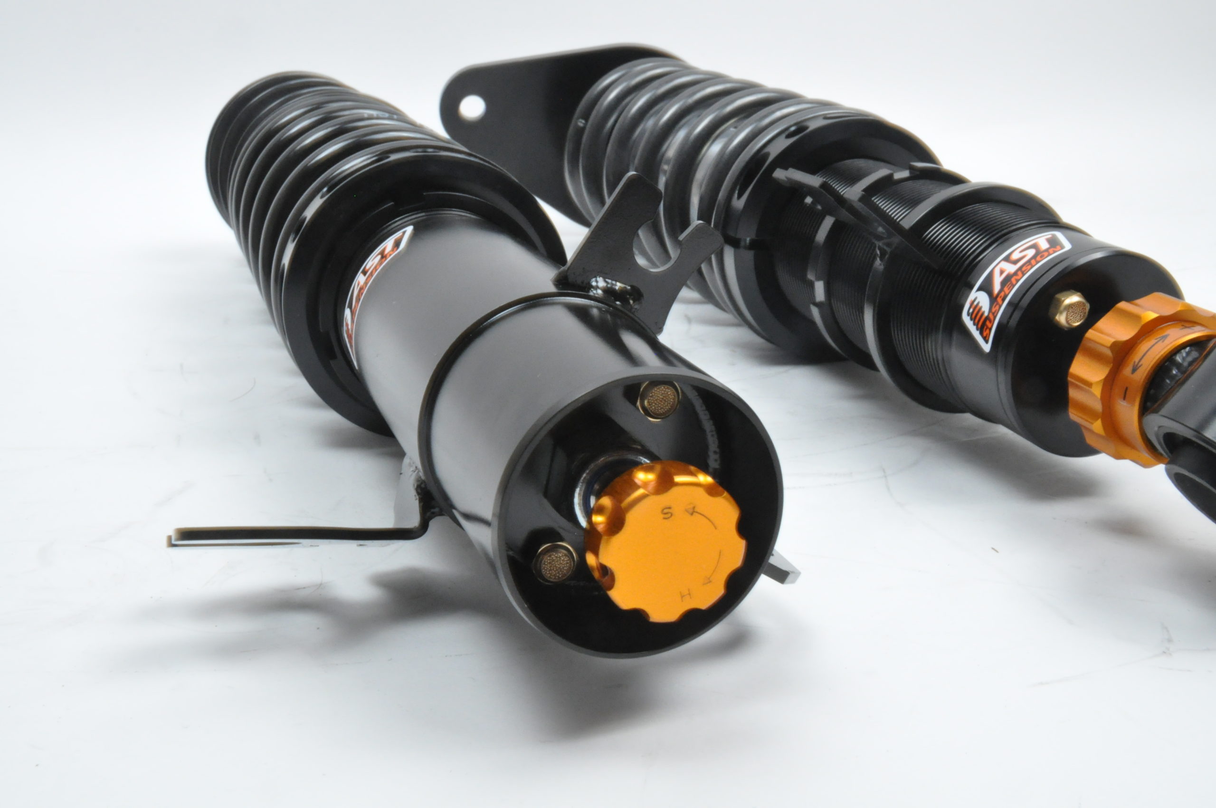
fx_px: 1467
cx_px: 608
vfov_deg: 30.8
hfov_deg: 45.0
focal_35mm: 44
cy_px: 404
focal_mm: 29
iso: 2500
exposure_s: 1/4
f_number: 22
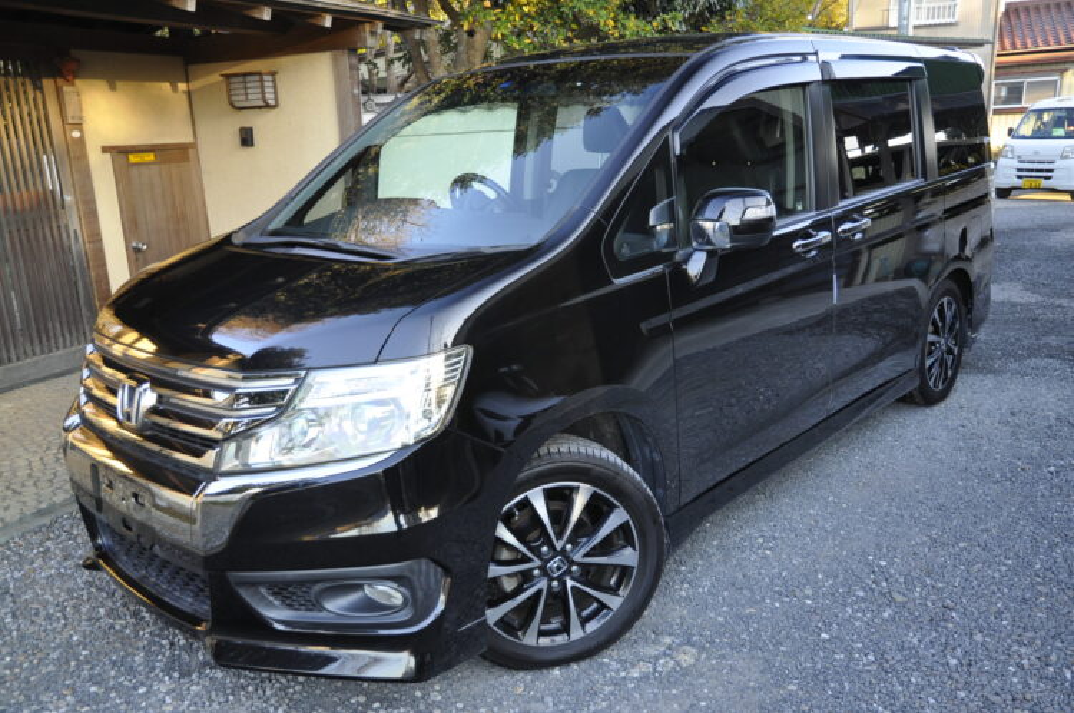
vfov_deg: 45.6
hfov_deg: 64.6
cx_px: 537
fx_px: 849
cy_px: 356
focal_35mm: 28
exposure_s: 1/25
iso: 400
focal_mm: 19
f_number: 5
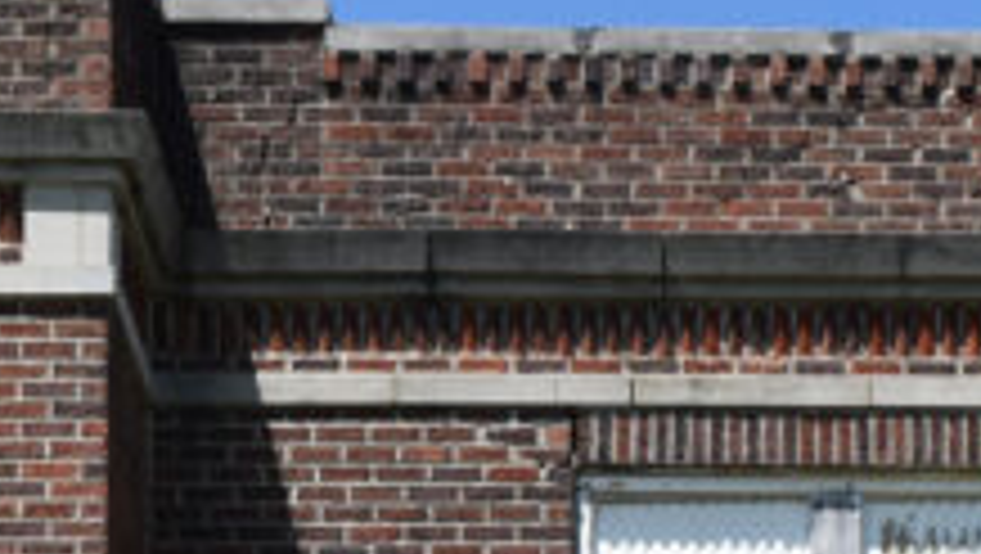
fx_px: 5177
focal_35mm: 199
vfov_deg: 6.0
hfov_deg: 10.5
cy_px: 986
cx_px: -468
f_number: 10
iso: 200
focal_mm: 23
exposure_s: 1/400
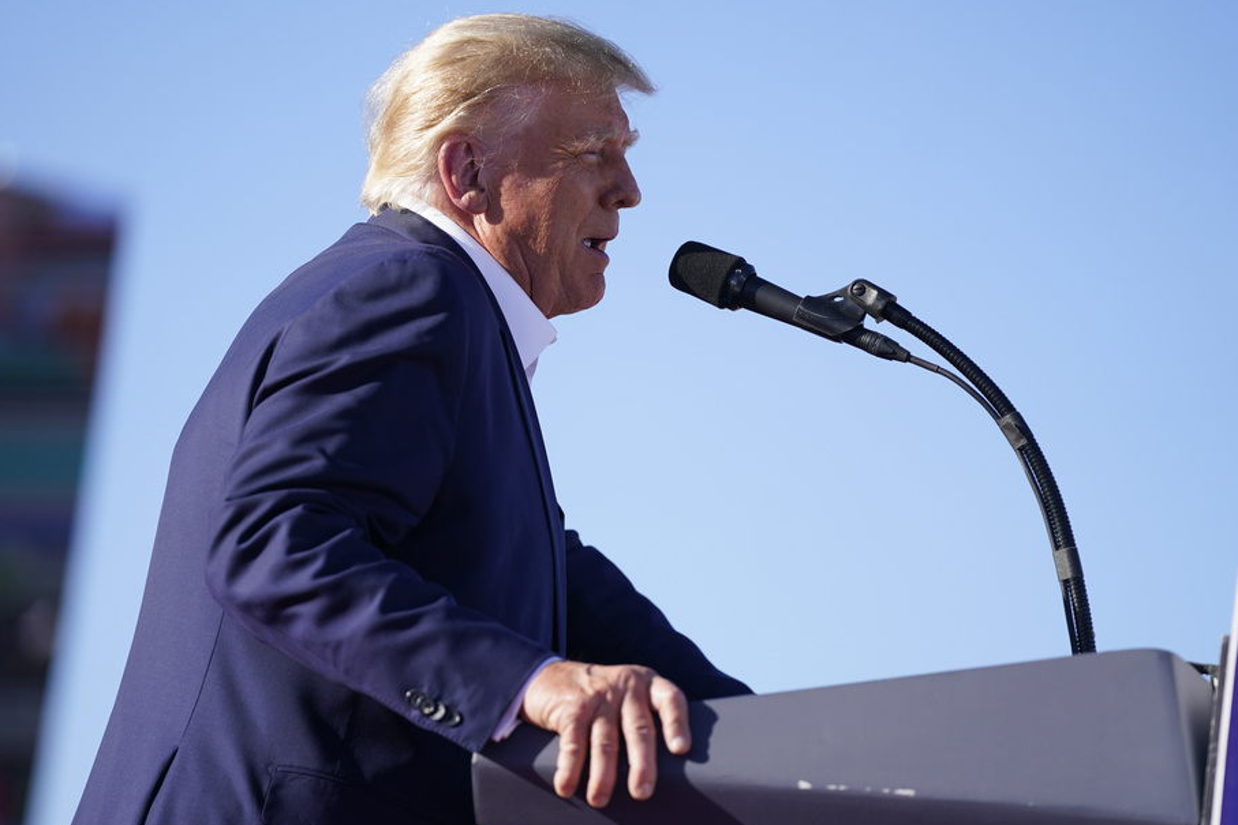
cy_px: 417
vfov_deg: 6.8
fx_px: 6947
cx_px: 637
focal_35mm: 202
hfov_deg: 10.2
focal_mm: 179
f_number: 2.8
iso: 200
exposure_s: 1/2500
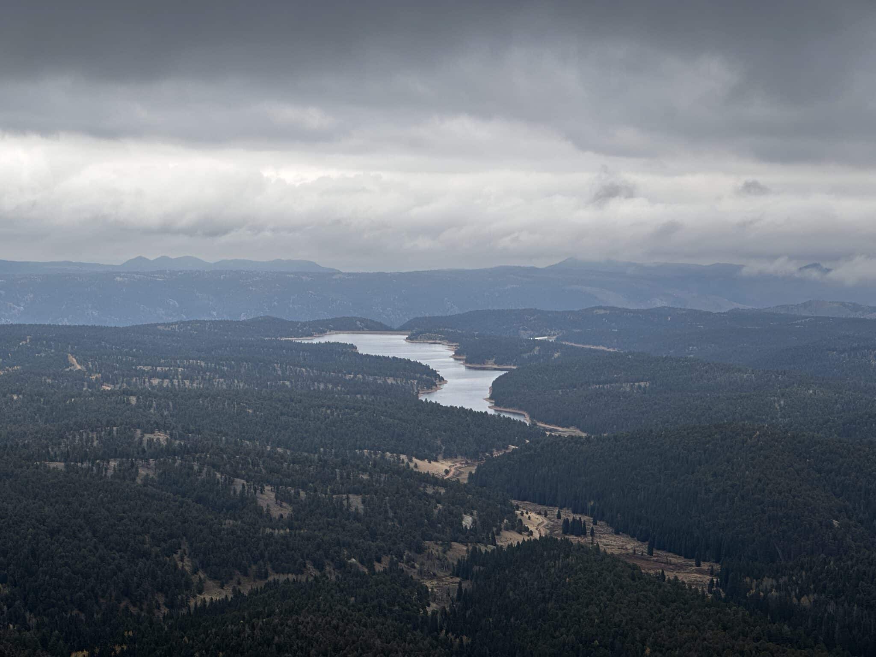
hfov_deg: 25.3
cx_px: 438
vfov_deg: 19.1
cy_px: 328
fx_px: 1949
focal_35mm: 77
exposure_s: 1/481
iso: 32
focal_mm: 9
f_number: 2.8
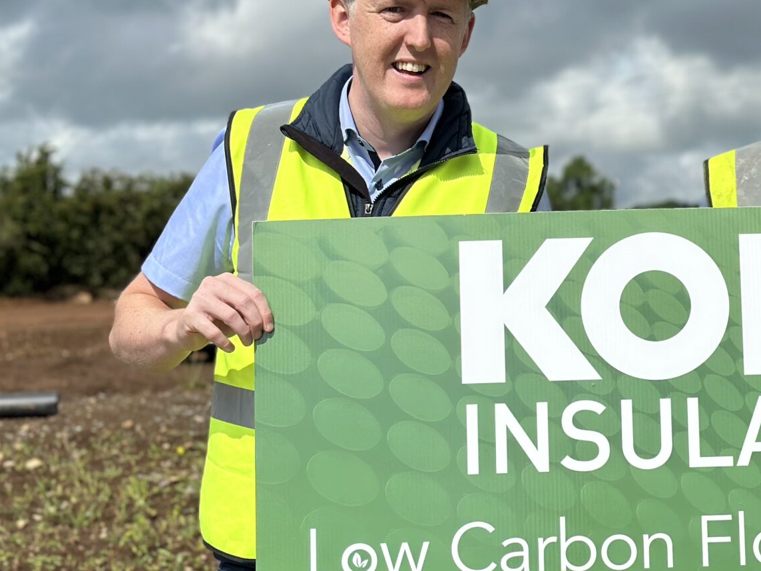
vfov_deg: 17.2
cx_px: 635
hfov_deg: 22.4
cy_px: 297
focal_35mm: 86
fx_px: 1890
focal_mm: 6.86
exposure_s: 1/10870
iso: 100
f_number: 1.78
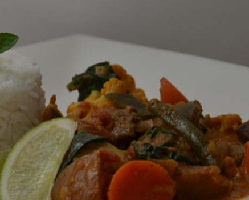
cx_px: 84
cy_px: 127
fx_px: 1165
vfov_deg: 9.8
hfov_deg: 12.2
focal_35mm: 158
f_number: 8
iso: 200
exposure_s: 1/30
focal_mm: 48
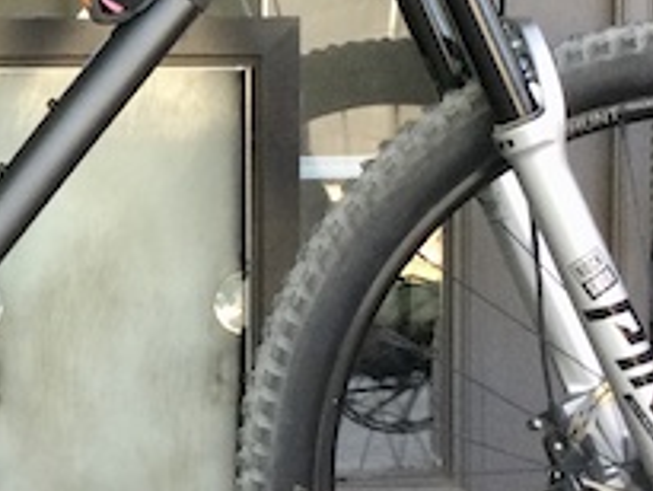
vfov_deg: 12.3
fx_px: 2284
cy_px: 226
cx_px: -10
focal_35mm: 121
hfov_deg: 15.9
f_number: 2.4
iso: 25
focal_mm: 3.3
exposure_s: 1/30
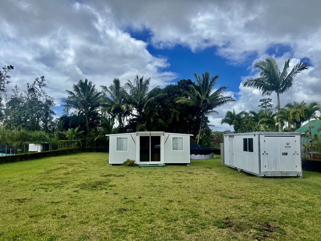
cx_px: 160
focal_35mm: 26
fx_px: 241
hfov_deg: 67.3
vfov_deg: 53.1
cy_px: 120
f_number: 1.5
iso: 50
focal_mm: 5.7
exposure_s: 1/6993
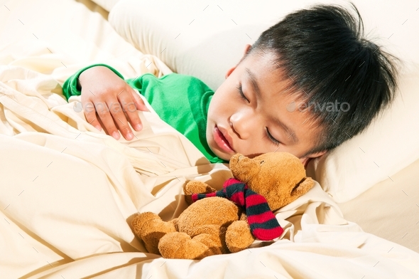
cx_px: 210
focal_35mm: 72
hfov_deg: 28.1
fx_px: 837
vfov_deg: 18.9
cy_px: 140
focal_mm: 48
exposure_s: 1/125
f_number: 5.6
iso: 200
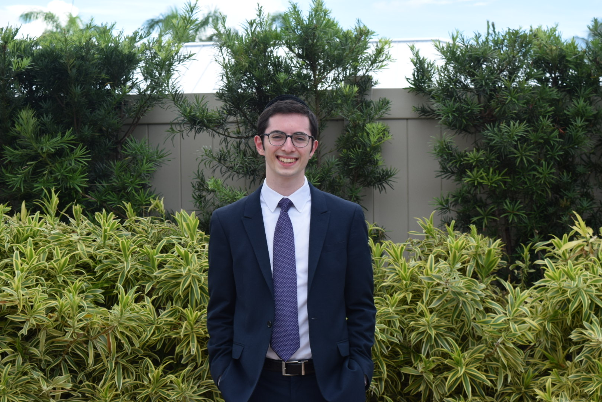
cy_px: 201
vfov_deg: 19.7
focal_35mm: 69
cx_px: 301
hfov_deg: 29.2
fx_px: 1154
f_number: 8
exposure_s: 1/250
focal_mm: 46
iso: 250
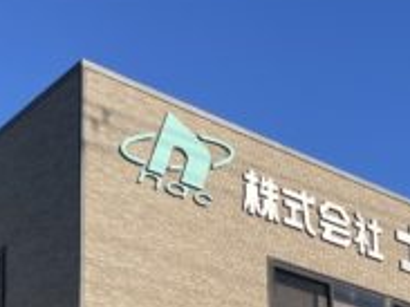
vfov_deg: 15.0
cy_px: 468
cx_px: 390
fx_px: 1077
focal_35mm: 91
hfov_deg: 21.0
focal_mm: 4.2
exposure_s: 1/3205
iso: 32
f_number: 1.6
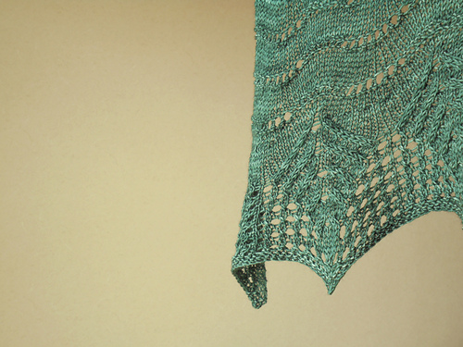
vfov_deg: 33.6
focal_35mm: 43
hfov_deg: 43.9
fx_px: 575
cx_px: 232
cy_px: 174
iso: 100
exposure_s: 1/30
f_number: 4.5
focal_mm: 7.8
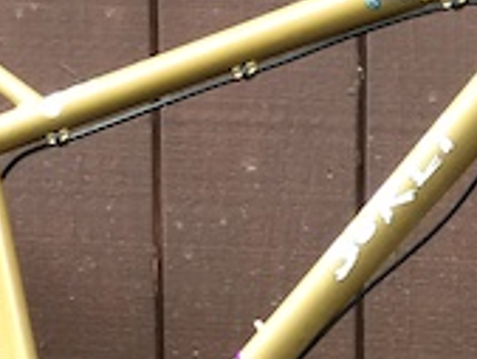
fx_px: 1889
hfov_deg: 14.2
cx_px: 477
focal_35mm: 137
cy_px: 438
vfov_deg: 10.6
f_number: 2.2
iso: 80
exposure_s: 1/30
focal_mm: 4.15
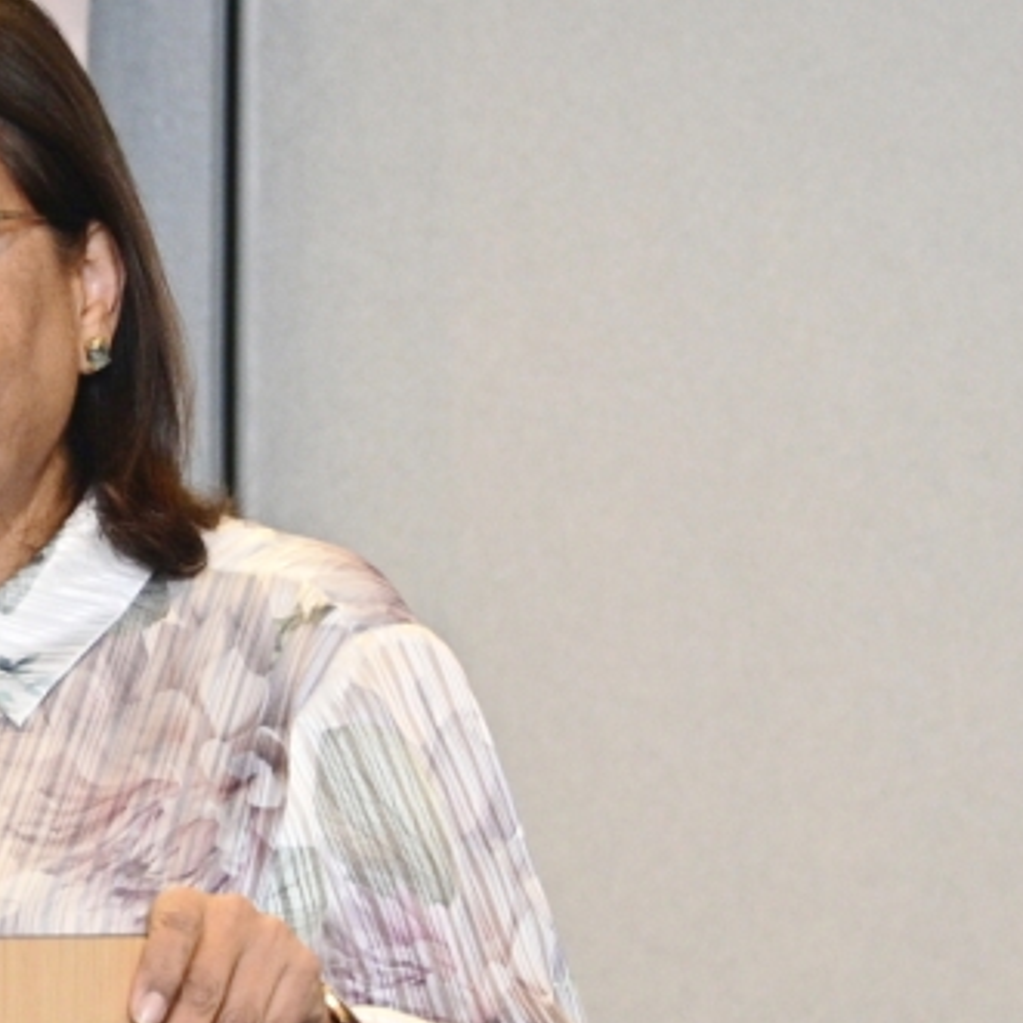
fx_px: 8626
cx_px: -362
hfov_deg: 6.7
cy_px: 459
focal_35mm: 258
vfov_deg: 6.8
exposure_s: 1/200
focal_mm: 98
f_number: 5.6
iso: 1250
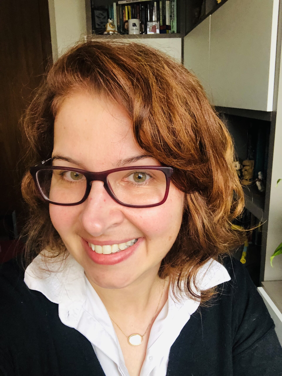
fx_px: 347
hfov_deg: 44.2
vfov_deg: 56.8
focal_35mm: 32
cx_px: 141
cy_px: 188
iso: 160
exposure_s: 1/59
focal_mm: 2.87
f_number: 2.2
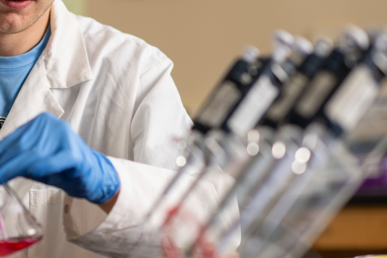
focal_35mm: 170
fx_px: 1827
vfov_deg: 8.1
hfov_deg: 12.0
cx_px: 6
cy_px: 84
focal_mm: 85
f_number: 2.5
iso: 500
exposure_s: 1/320
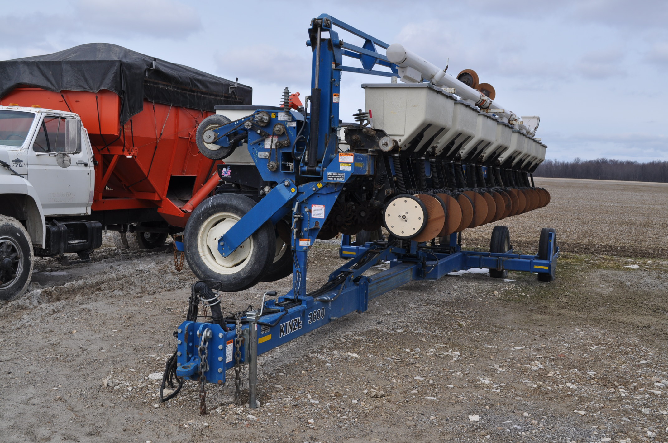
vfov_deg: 31.8
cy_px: 222
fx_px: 778
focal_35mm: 42
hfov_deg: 46.4
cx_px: 334
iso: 200
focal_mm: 28
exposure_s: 1/320
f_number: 9
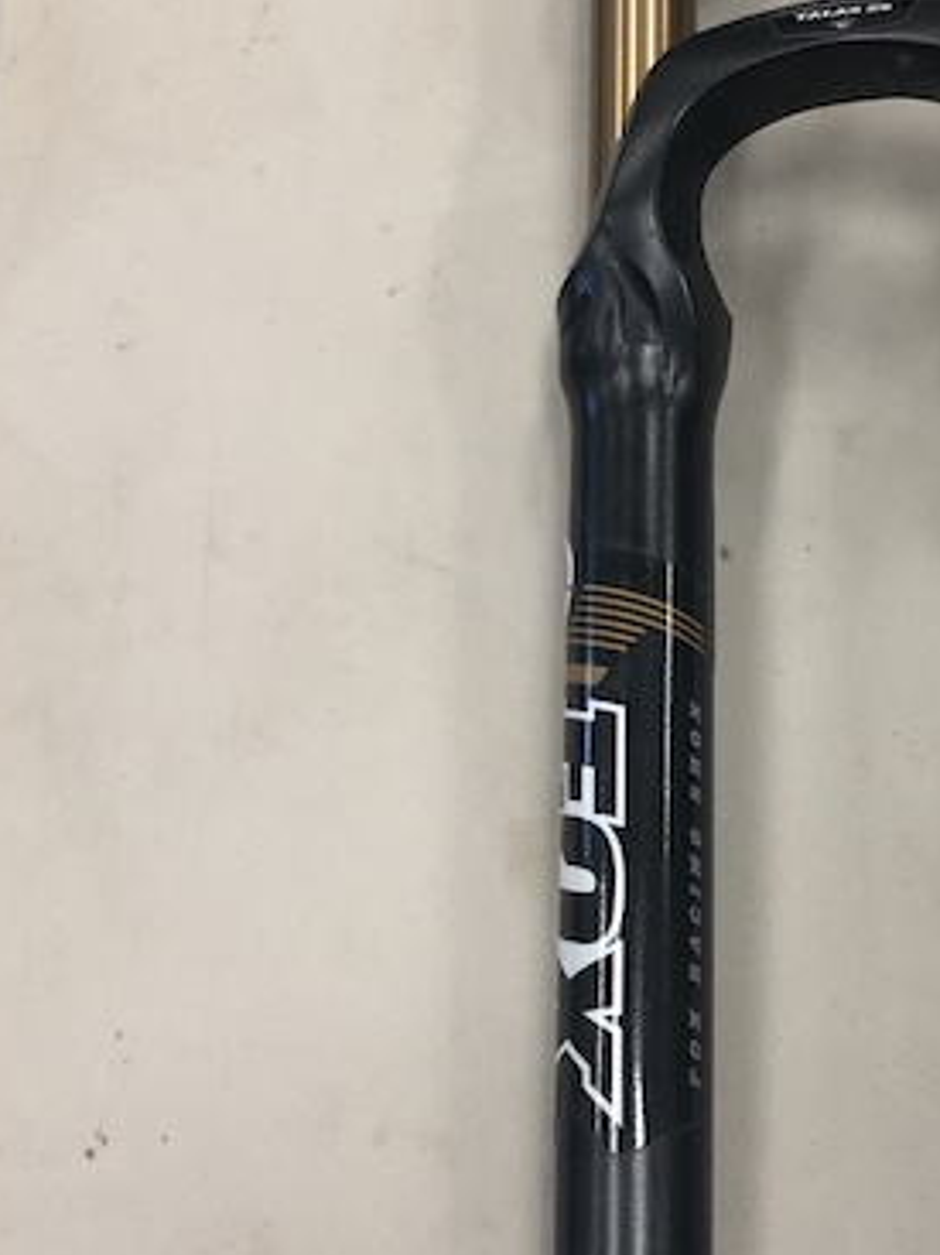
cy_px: 571
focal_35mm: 61
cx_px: 933
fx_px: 2210
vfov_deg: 31.7
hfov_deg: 23.1
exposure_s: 1/24
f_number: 1.8
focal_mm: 4
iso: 40
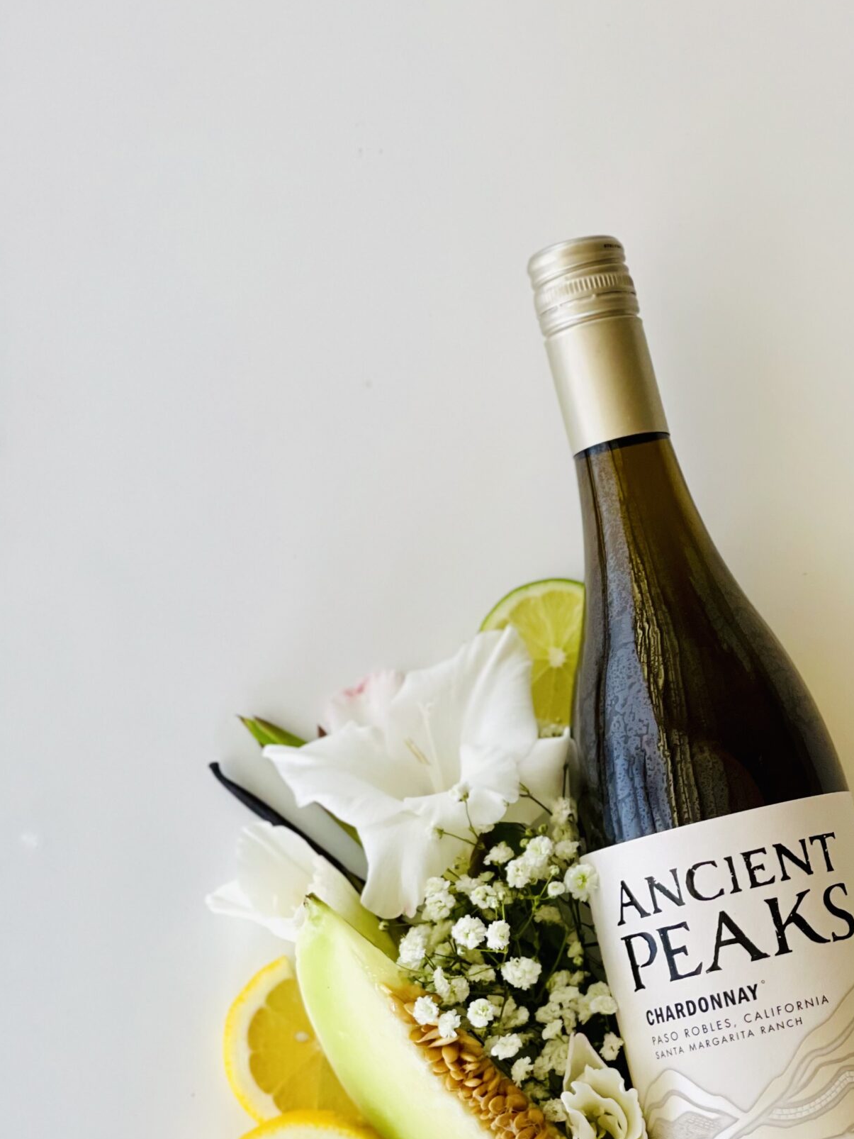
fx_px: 3354
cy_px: 821
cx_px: 679
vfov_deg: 19.2
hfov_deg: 14.4
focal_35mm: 102
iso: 125
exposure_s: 1/121
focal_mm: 7.5
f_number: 2.2
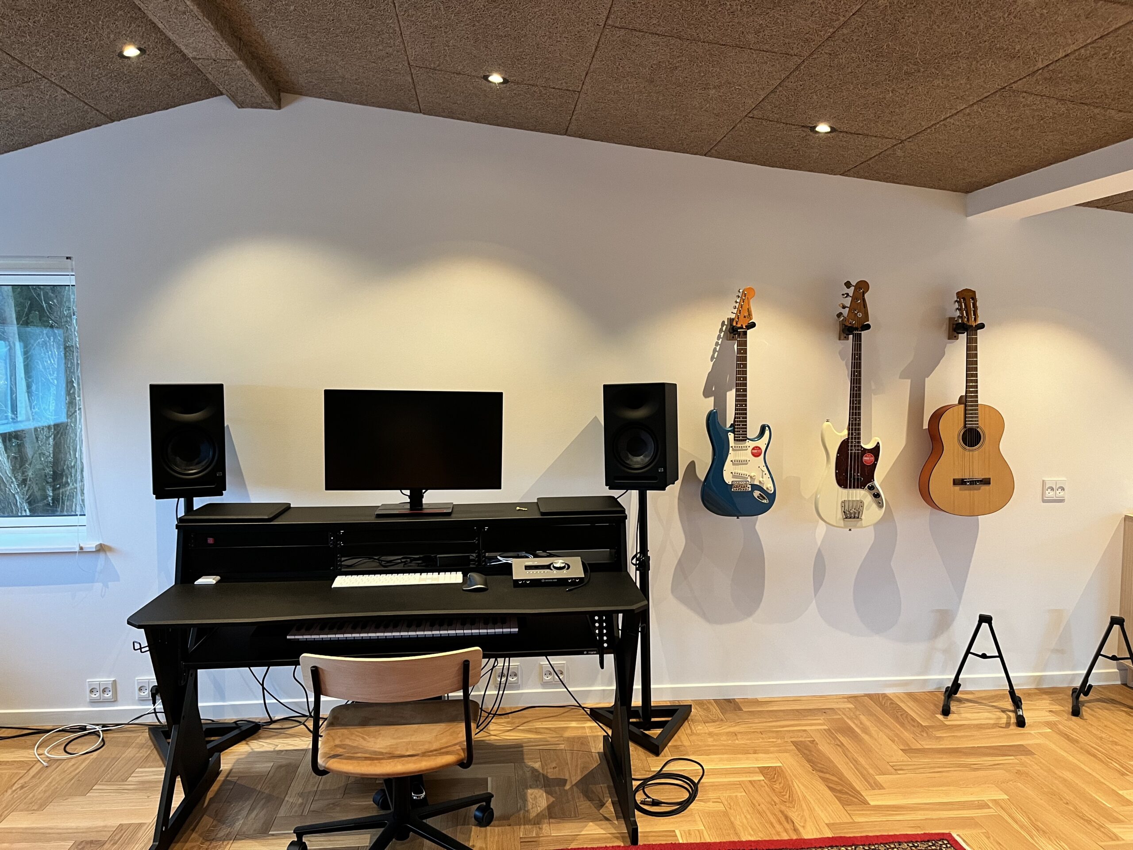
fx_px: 851
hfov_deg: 67.3
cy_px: 425
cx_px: 566
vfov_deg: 53.1
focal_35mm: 26
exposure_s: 1/50
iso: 320
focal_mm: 5.1
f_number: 1.6
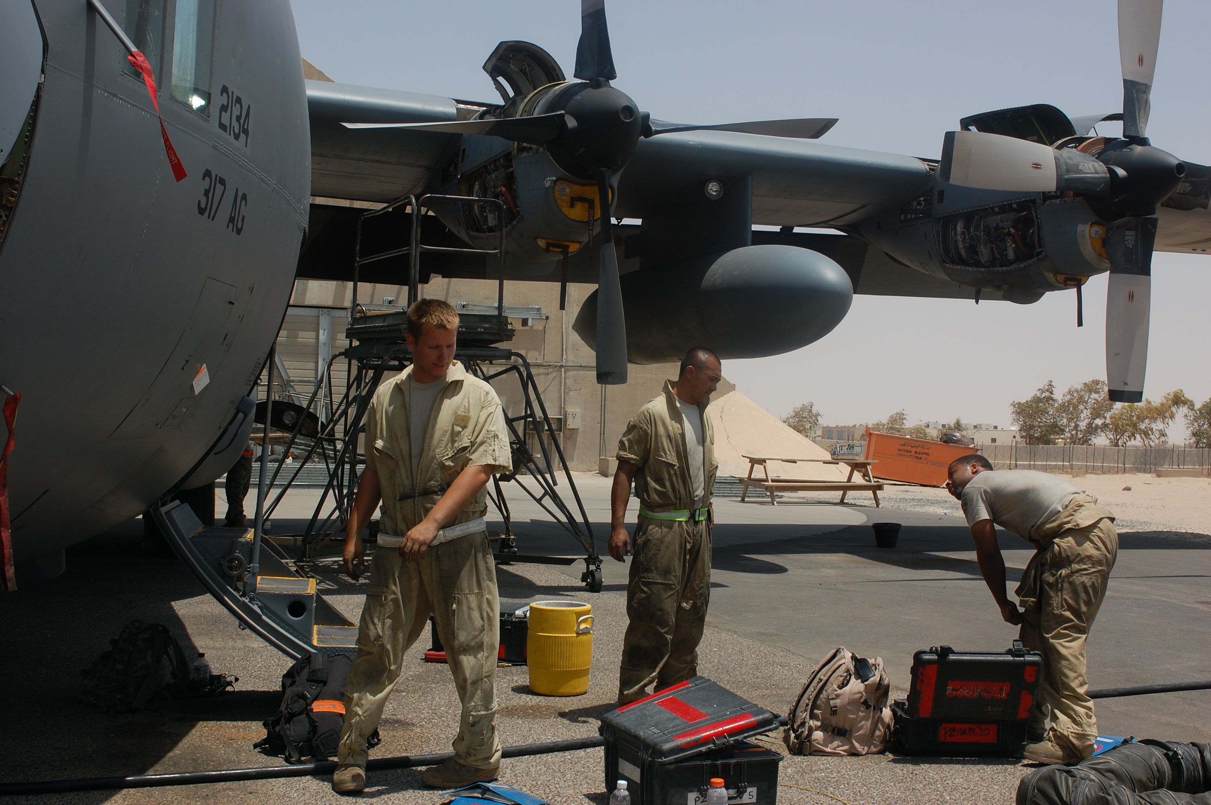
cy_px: 402
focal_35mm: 42
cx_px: 606
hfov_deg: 46.4
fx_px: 1412
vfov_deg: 31.8
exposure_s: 1/320
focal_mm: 28
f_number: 10
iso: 200
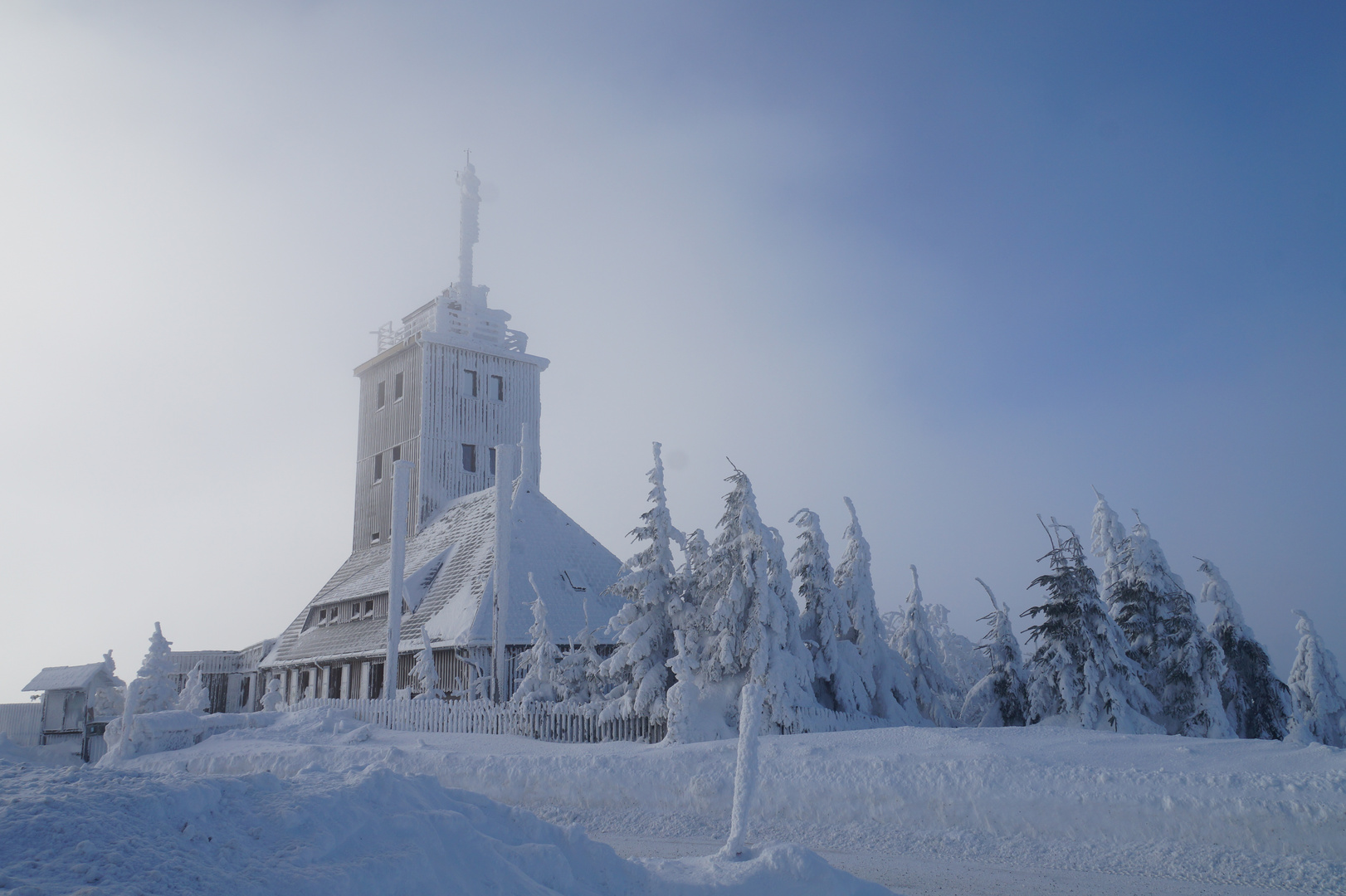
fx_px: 897
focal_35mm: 24
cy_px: 448
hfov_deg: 73.8
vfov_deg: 53.1
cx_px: 673
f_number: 10
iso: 100
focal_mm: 16
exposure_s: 1/250
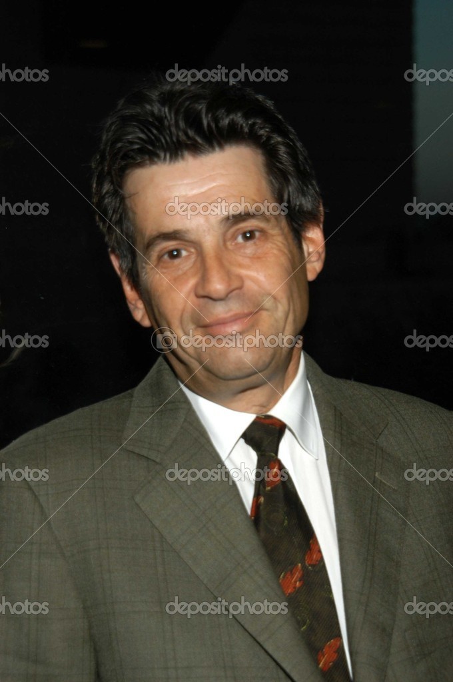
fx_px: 1844
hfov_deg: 14.0
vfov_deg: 20.9
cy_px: 341
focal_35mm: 98
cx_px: 226
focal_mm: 65
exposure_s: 1/180
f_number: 6.3
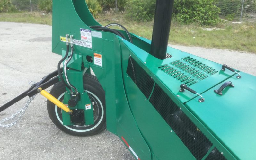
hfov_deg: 58.1
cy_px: 84
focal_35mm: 33
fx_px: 230
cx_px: 128
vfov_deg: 38.3
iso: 25
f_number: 2.4
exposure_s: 1/422
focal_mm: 3.3
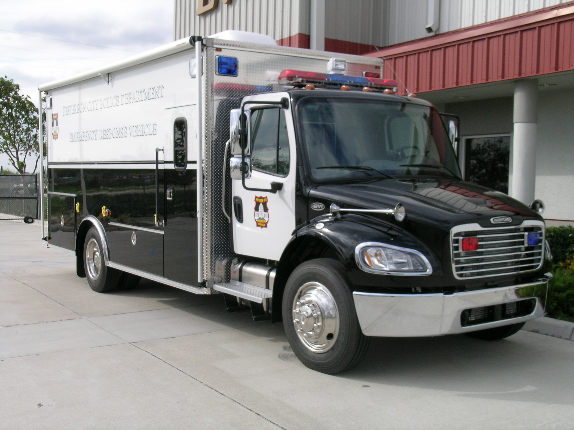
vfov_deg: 31.5
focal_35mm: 46
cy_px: 215
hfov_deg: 41.2
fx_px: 763
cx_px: 287
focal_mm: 9.5
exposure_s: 1/163
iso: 50
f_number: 7.4
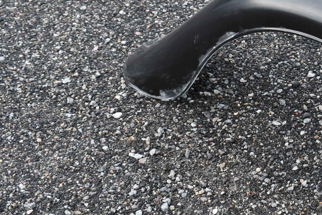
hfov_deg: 22.5
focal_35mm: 83
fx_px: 745
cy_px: 72
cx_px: 383
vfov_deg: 16.4
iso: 1250
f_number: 6.3
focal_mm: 23
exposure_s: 1/160
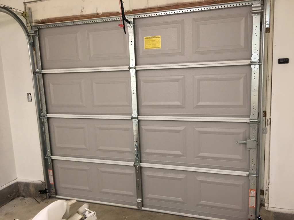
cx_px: 147
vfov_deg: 48.2
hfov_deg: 61.7
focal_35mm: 29
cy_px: 110
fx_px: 246
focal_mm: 4.15
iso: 50
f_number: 2.2
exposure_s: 1/4
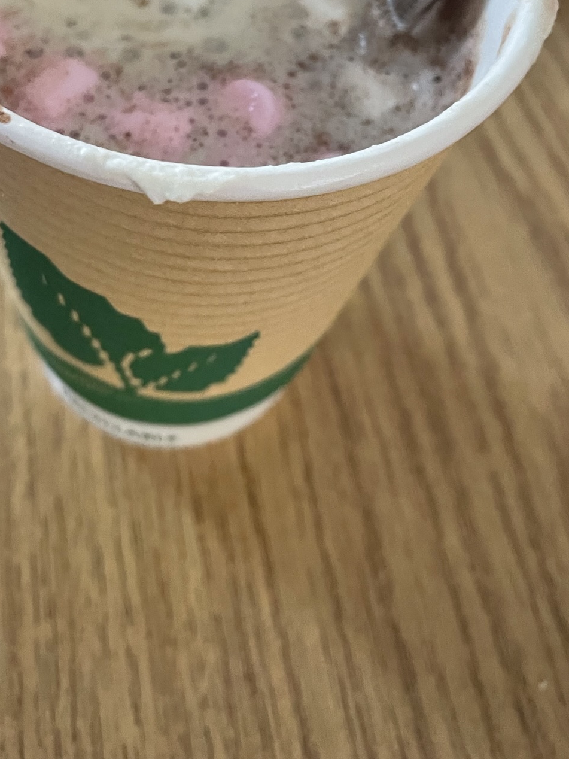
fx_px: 899
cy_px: 162
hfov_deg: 35.1
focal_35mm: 41
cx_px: 244
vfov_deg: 43.8
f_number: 1.6
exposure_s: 1/40
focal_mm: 4.2
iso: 400
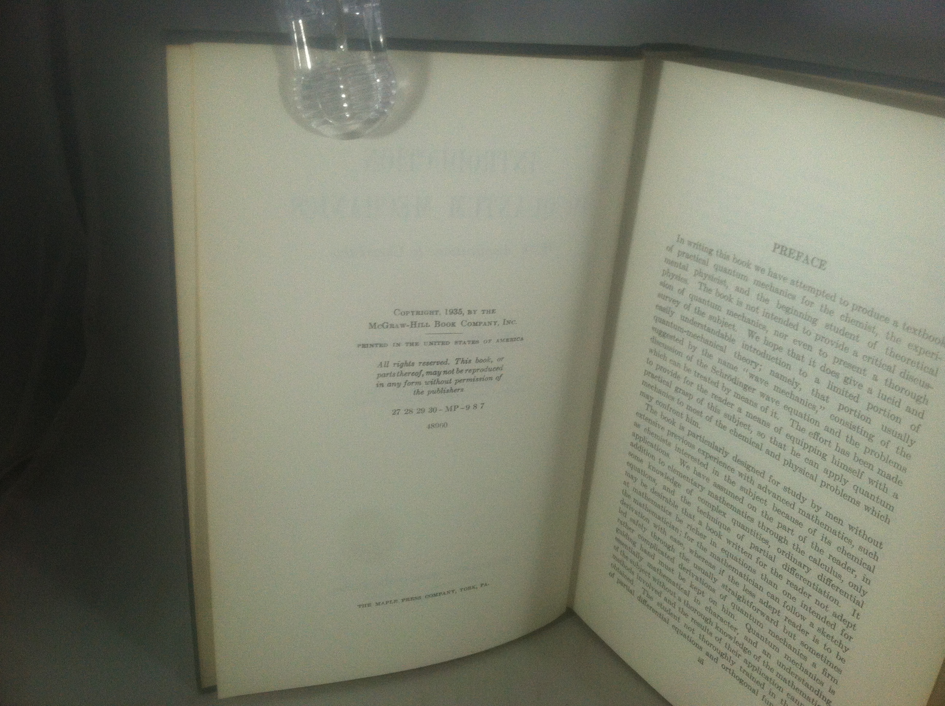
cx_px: 472
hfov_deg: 52.7
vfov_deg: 40.6
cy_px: 353
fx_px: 954
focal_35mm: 35
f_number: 2.8
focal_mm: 3.85
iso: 125
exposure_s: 1/100
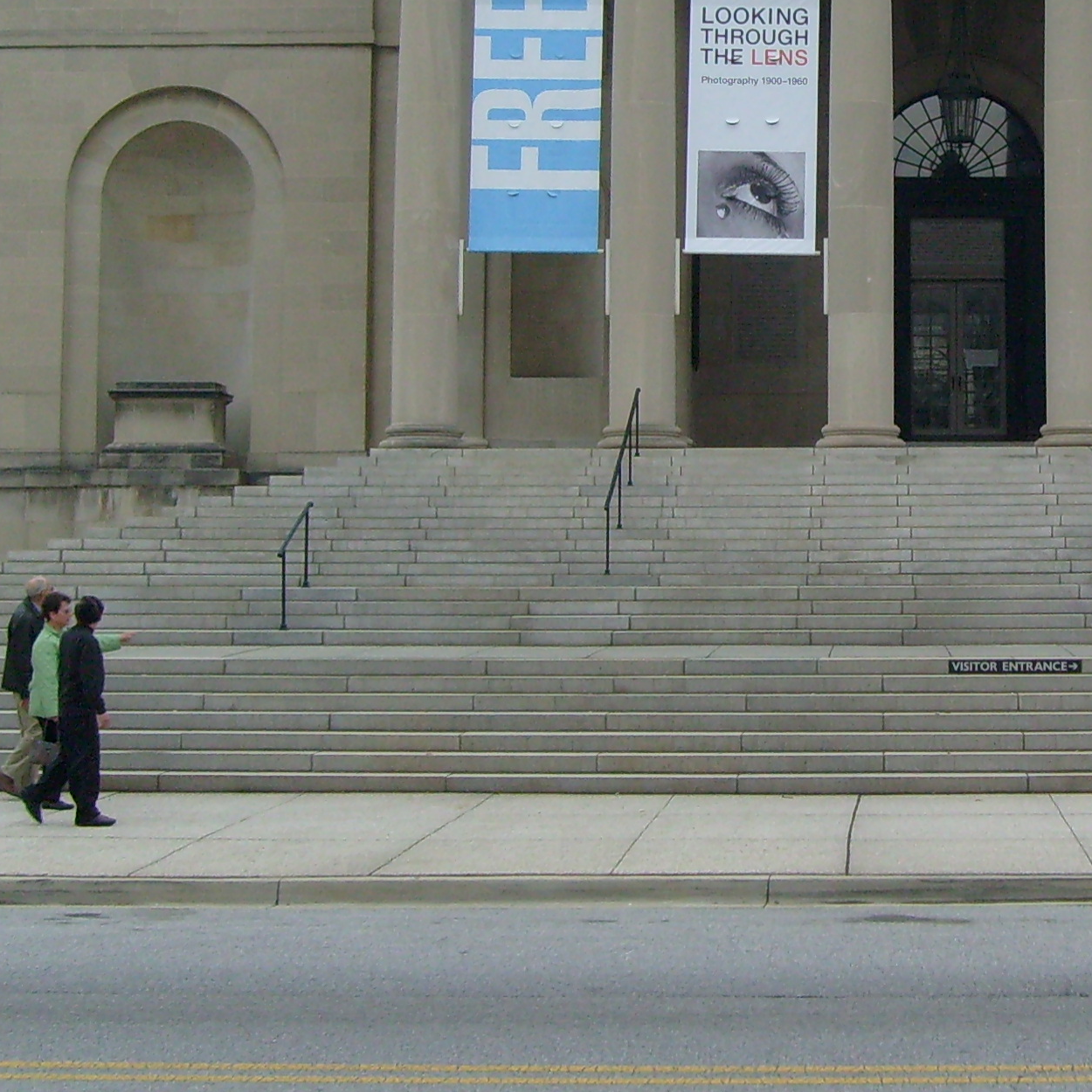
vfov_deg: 22.6
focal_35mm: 76
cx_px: 971
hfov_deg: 22.3
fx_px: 2712
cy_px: 319
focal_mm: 5.8
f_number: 7.1
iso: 80
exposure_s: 1/90
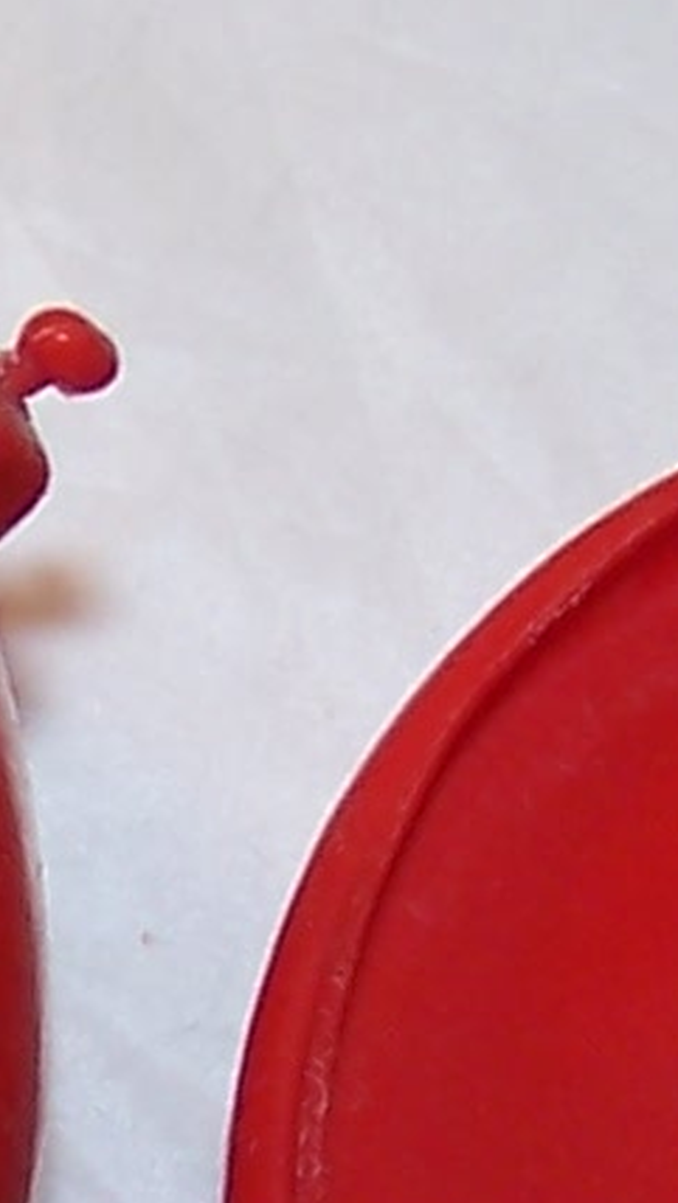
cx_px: -498
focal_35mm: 223
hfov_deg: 5.4
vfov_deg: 9.6
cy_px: 1147
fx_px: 7122
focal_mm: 6.3
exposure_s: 1/60
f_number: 2.8
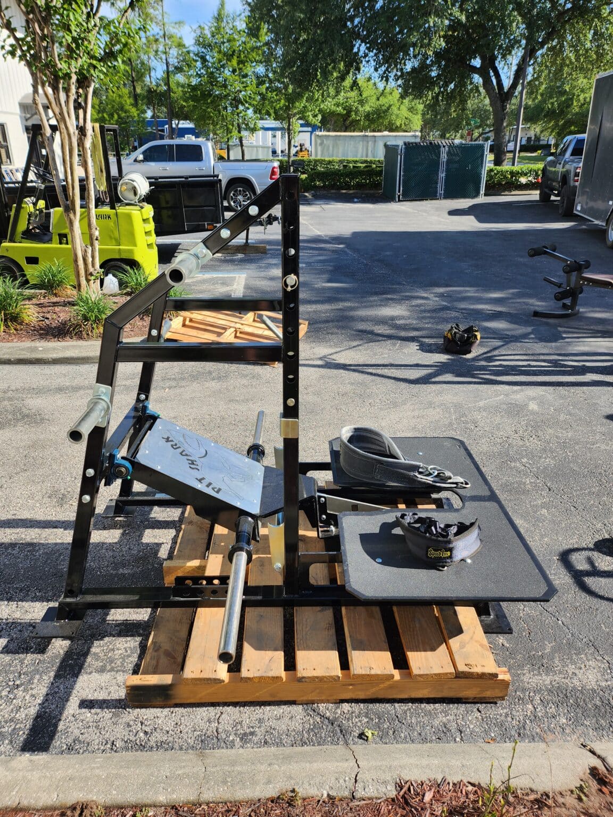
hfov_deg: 56.8
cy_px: 408
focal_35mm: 24
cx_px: 306
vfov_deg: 71.6
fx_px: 567
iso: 50
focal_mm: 5
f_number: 1.8
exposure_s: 1/1332
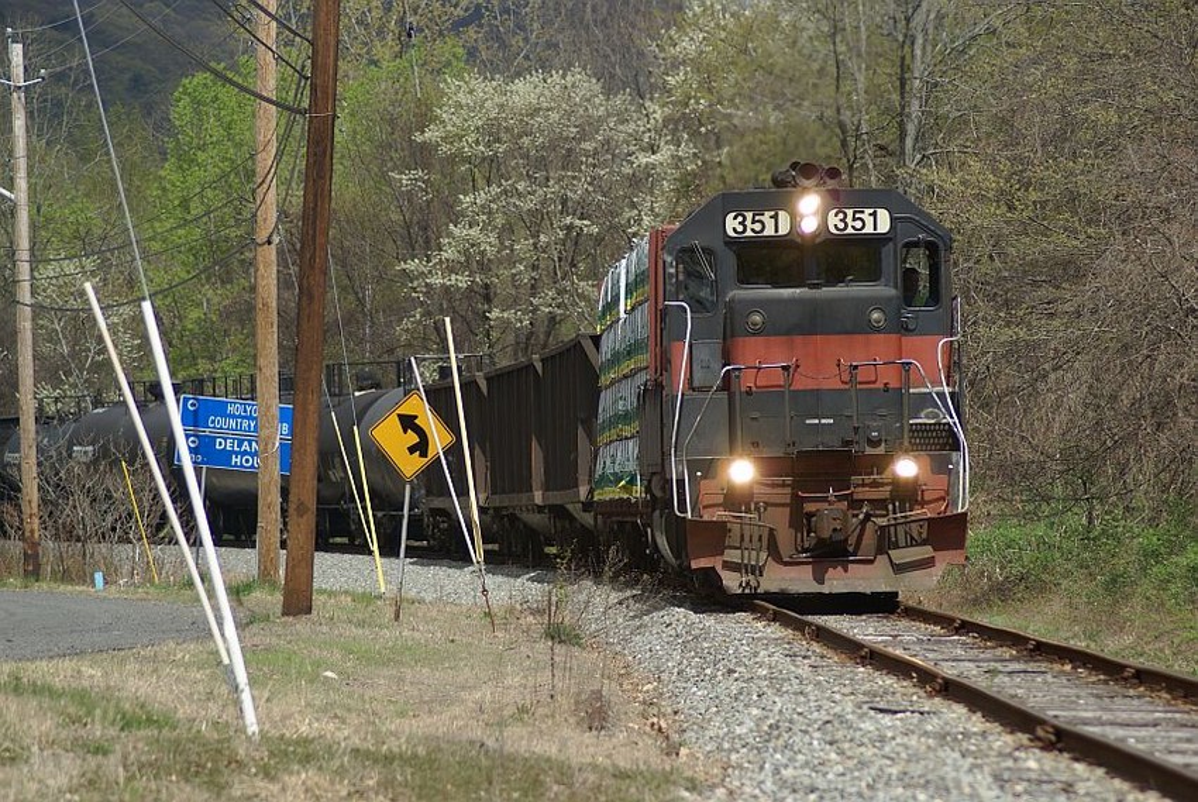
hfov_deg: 9.1
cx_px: 599
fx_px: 7496
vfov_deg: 6.1
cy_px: 401
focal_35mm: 225
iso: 100
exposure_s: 1/800
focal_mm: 150
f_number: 4.5
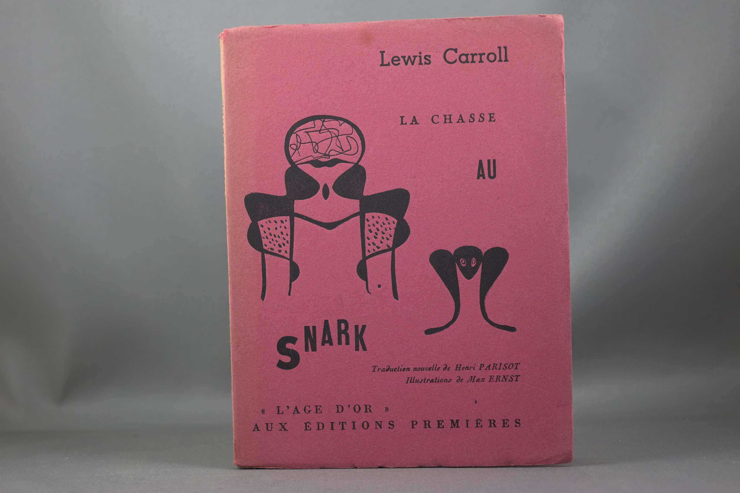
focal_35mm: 87
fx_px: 1788
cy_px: 246
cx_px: 370
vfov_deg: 15.7
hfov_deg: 23.4
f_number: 2.8
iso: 250
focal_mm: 31.77
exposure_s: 1/100
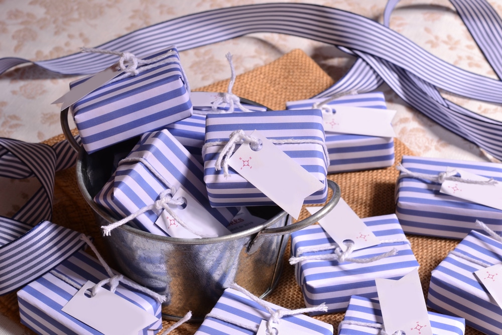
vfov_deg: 15.2
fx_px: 1255
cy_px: 168
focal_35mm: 90
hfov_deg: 22.6
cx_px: 251
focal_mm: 60
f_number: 11
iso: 100
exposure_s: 1/100
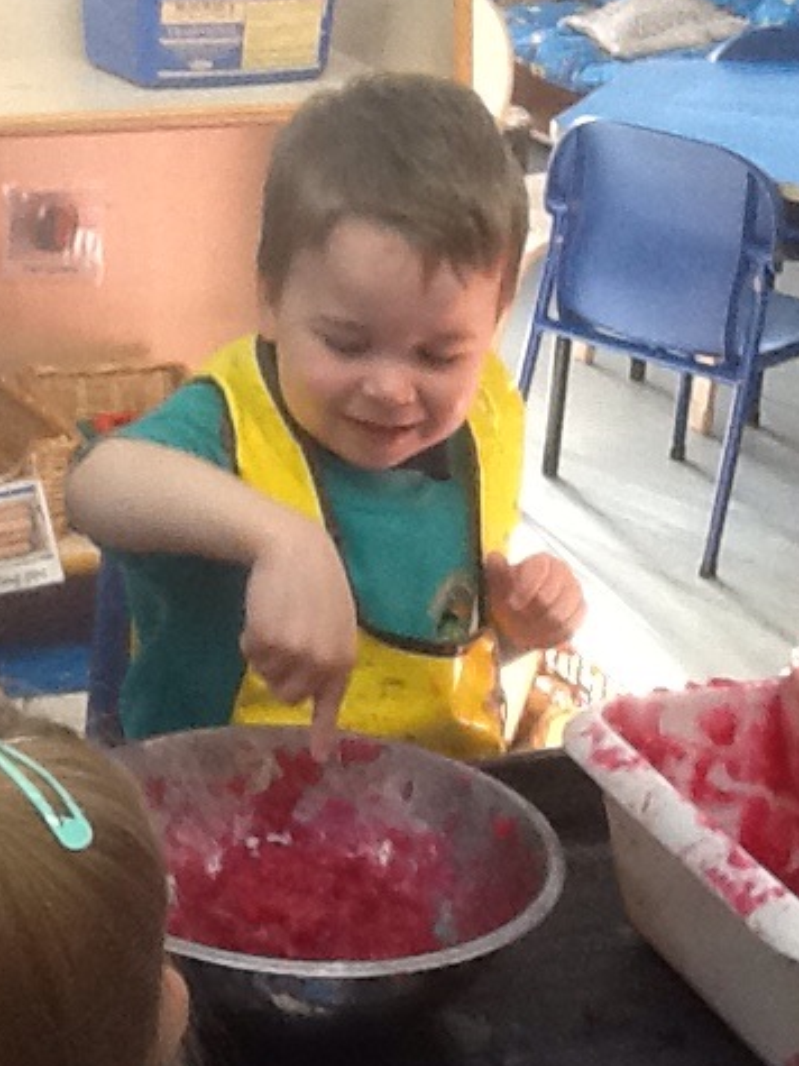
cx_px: 148
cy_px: 559
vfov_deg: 22.0
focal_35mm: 89
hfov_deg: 16.5
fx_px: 2740
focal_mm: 2.03
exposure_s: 1/30
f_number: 2.4
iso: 100
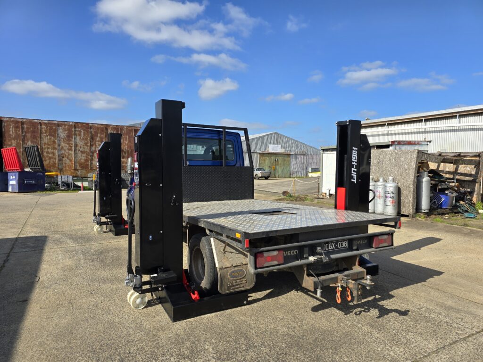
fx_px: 321
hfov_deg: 73.9
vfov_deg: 58.9
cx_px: 242
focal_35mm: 23
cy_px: 181
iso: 12
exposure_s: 1/750
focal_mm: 6.3
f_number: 1.7
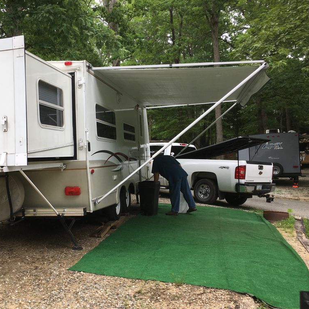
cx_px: 115
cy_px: 156
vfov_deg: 47.2
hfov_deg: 46.8
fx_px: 353
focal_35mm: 35
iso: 25
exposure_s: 1/279
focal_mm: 4.15
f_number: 2.2
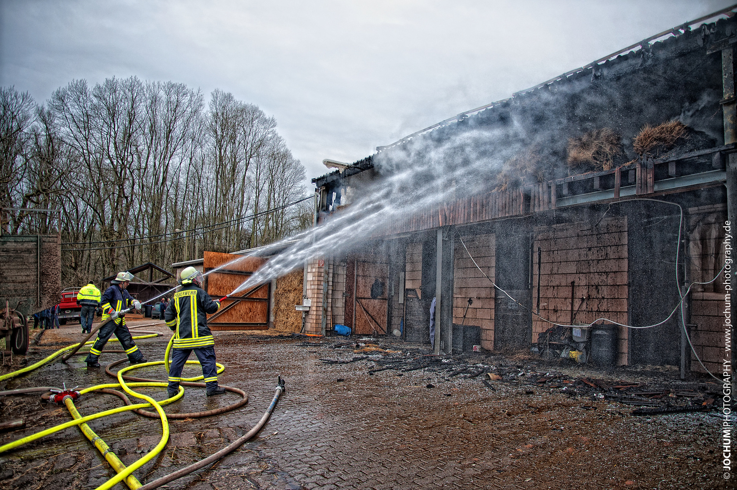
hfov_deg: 67.4
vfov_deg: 47.8
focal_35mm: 27
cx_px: 368
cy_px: 245
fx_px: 552
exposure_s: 1/800
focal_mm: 18
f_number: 3.5
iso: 200
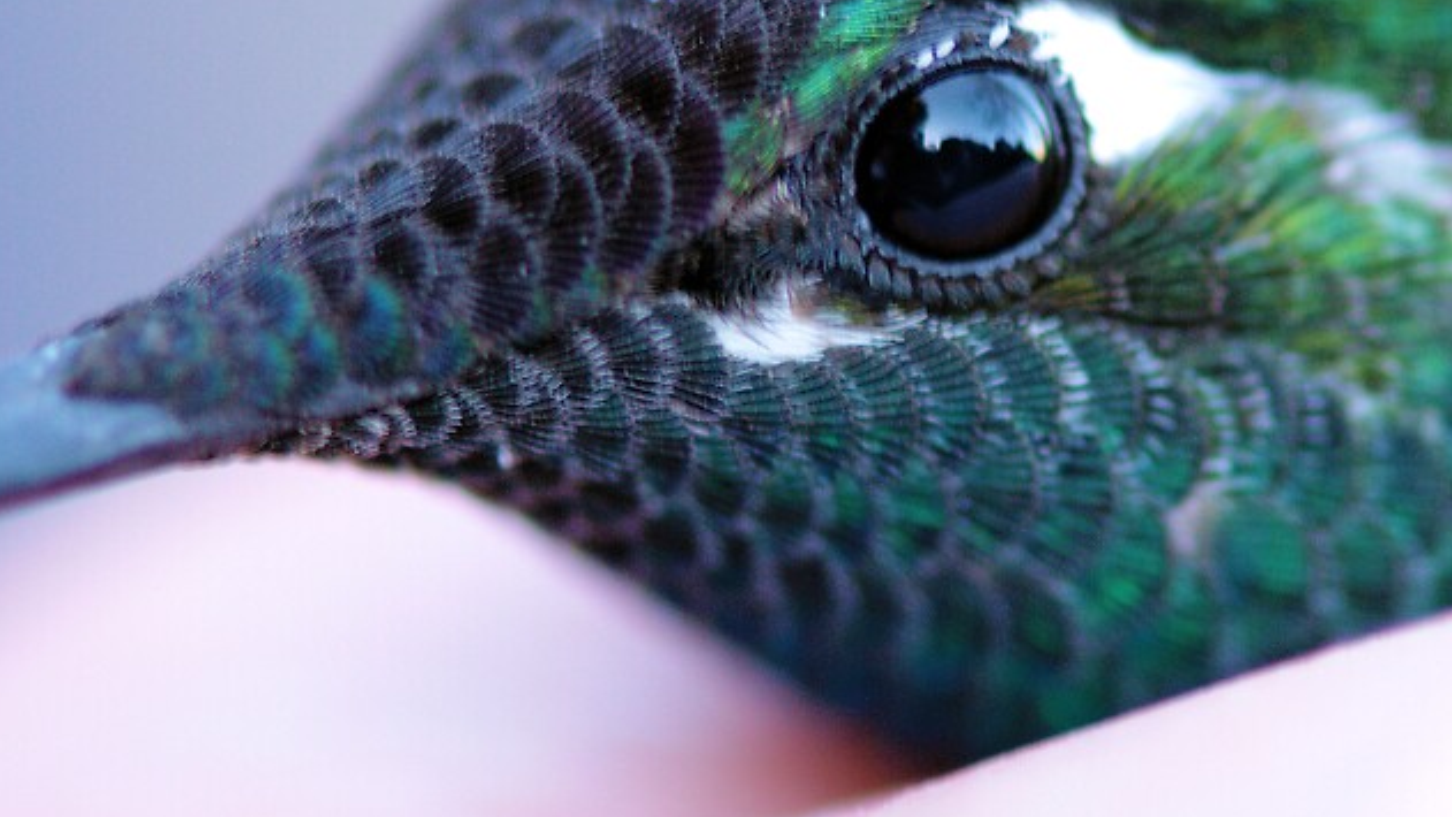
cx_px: 1132
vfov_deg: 4.6
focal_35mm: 262
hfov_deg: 8.2
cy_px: 161
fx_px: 10081
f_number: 4
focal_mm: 105
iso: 400
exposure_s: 1/20
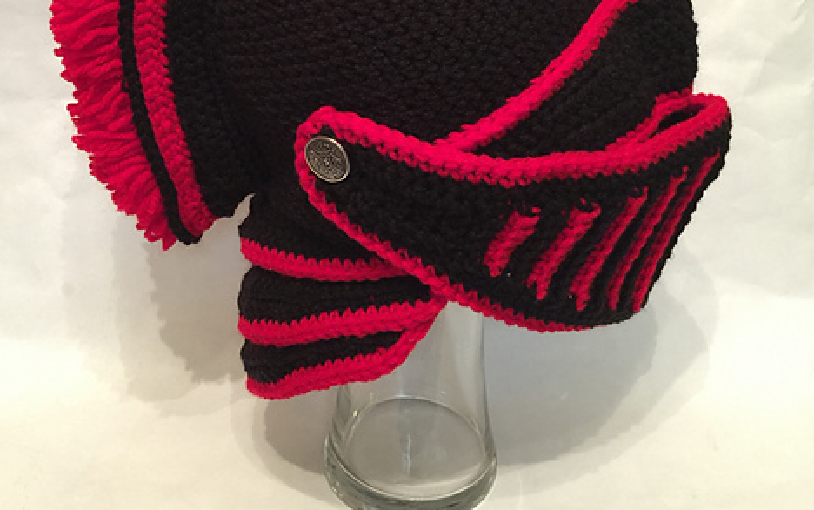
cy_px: 56
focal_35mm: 42
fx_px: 932
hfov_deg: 47.2
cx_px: 405
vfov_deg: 29.4
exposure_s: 1/4
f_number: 2.2
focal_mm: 4.15
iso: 64
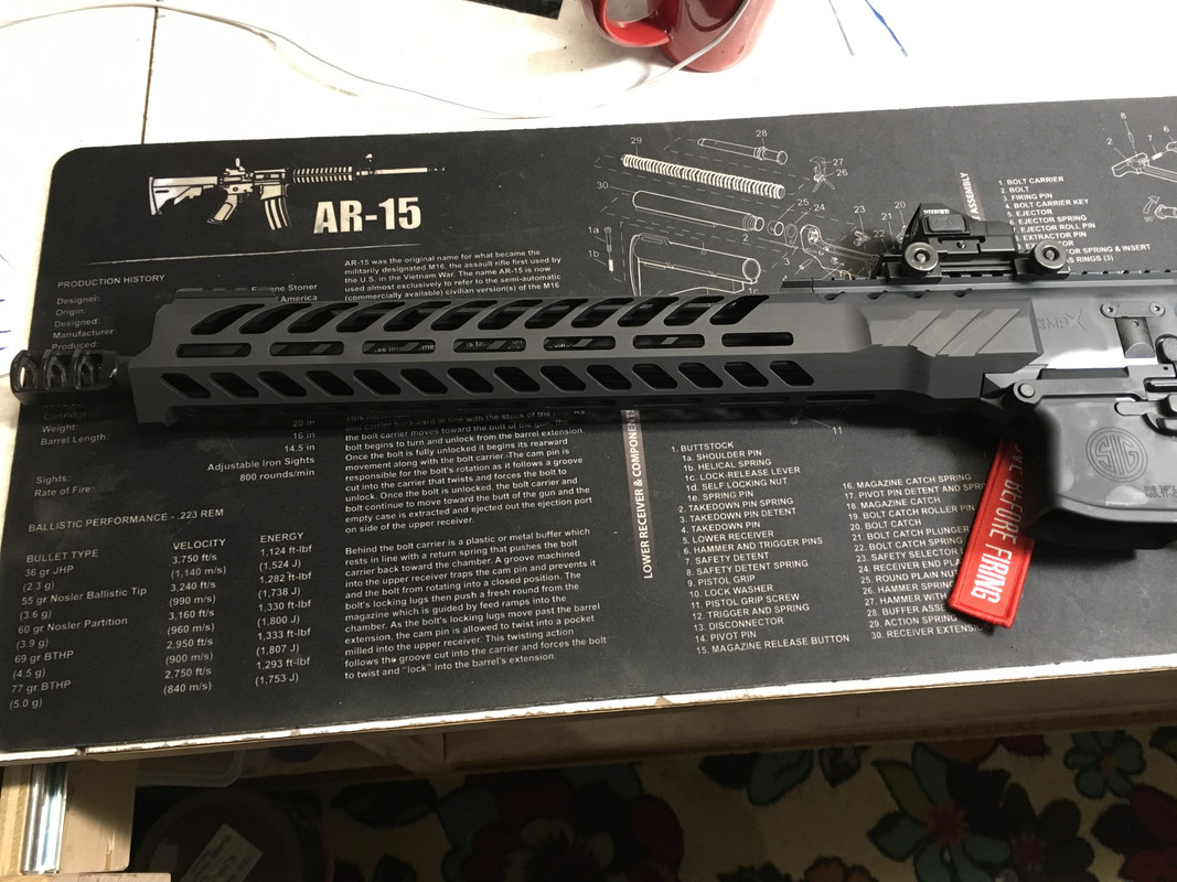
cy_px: 441
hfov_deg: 61.7
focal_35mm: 29
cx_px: 588
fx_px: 986
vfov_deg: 48.2
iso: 125
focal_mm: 4.15
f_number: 2.2
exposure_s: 1/30
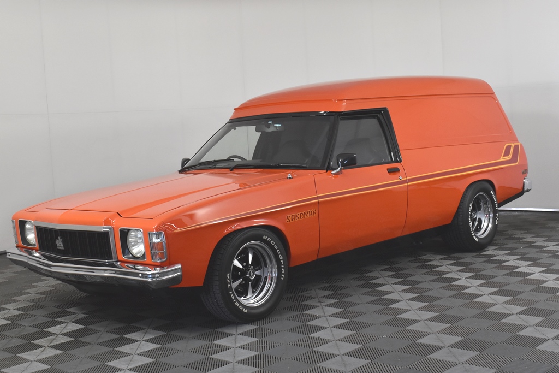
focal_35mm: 48
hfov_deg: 41.1
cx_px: 280
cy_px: 186
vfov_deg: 28.1
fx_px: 745
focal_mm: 32
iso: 1600
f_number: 9
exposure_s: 1/320
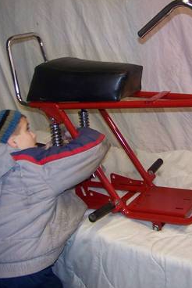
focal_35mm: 61
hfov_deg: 22.3
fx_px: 487
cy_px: 135
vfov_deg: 32.8
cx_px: 118
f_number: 2.8
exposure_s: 1/30
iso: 200
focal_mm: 5.85
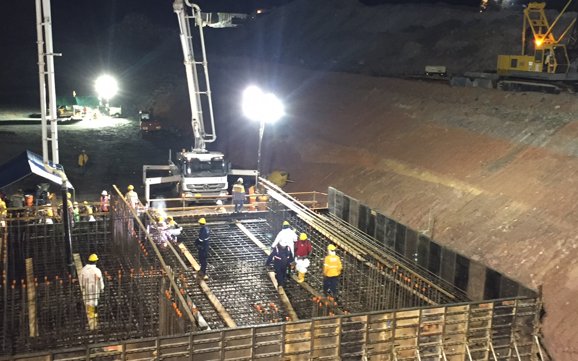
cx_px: 267
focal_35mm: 42
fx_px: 662
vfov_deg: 30.6
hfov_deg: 47.1
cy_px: 170
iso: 250
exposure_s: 1/15
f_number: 2.2
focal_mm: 4.15
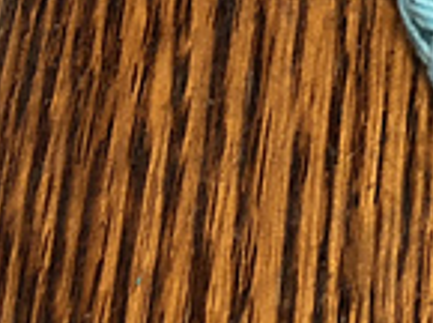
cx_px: 851
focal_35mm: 124
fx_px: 1547
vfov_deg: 11.1
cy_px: -245
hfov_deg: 13.7
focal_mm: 3.99
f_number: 1.8
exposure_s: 1/17
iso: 40
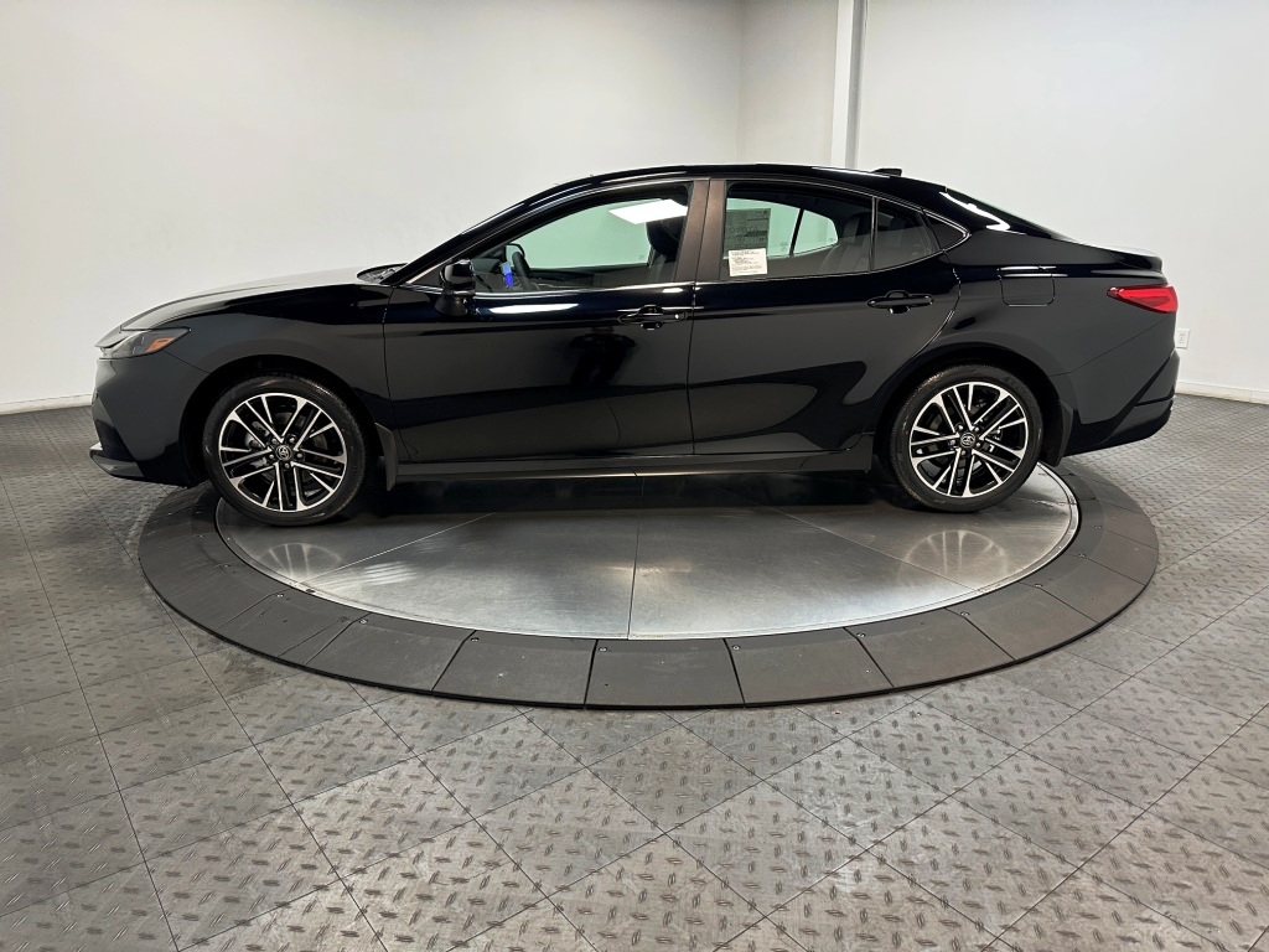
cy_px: 476
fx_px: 880
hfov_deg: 71.6
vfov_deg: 56.8
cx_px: 634
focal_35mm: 24
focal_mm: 6.86
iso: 400
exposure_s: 1/60
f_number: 1.78
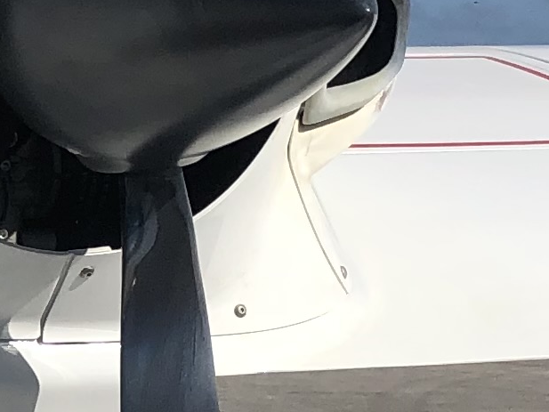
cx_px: -101
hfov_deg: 10.6
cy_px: 426
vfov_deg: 8.1
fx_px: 2903
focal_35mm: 183
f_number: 1.8
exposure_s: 1/6098
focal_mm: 3.99
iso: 25
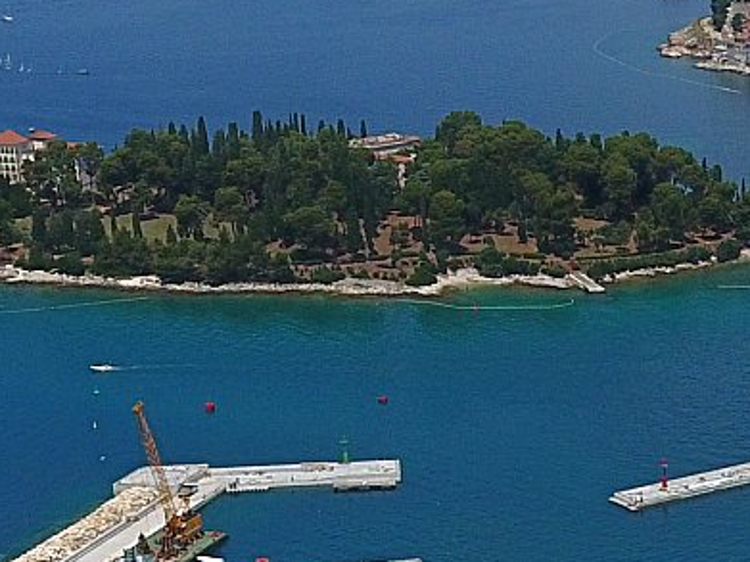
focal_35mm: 92
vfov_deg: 15.5
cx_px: 829
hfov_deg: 20.3
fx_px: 1993
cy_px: 669
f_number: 2.8
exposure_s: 1/2591
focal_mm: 3.61
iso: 100
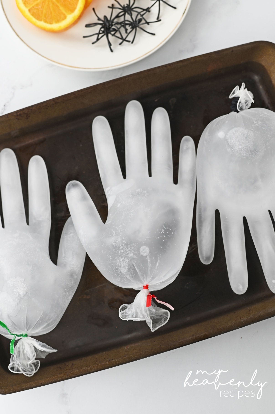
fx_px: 574
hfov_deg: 27.0
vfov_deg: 39.6
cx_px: 138
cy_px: 207
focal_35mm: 50
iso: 360
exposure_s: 1/125
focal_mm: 50
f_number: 5
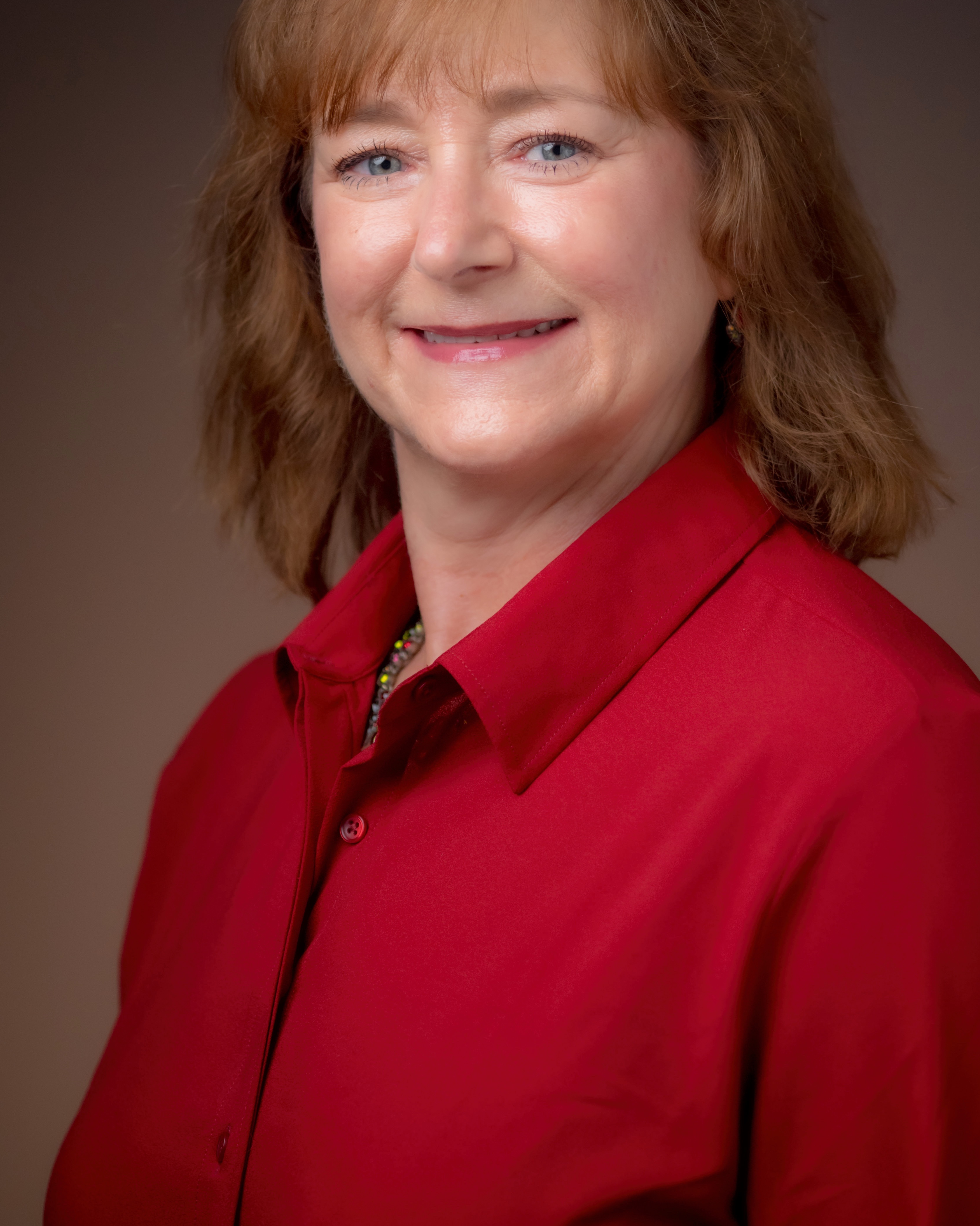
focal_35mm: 181
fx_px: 6561
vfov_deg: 10.7
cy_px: 476
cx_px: 550
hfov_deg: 8.5
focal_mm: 75
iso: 500
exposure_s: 1/200
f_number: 2
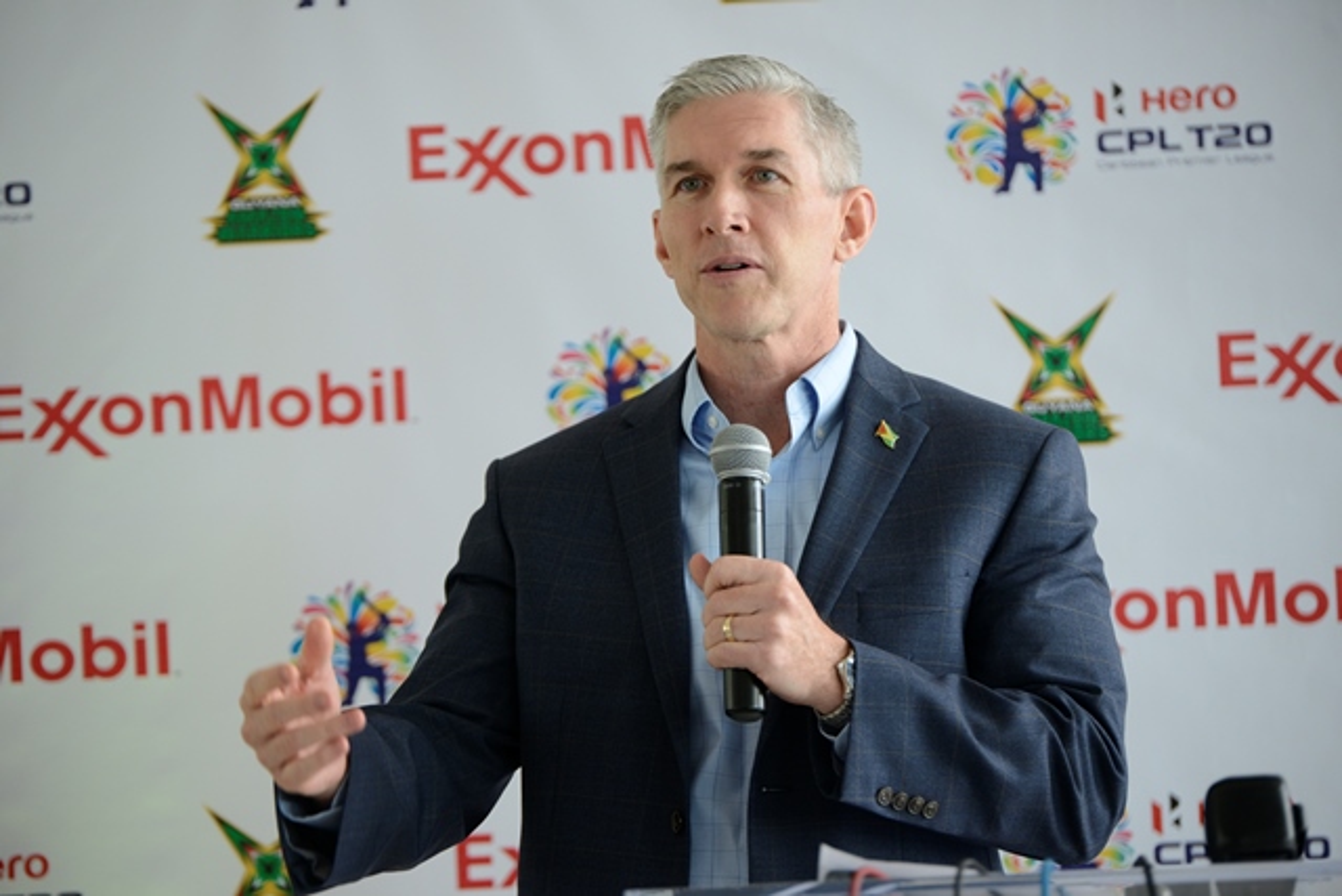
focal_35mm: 145
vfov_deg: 9.5
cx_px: 671
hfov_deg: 14.2
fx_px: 5406
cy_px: 448
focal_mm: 145
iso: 800
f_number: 2.8
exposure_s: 1/250
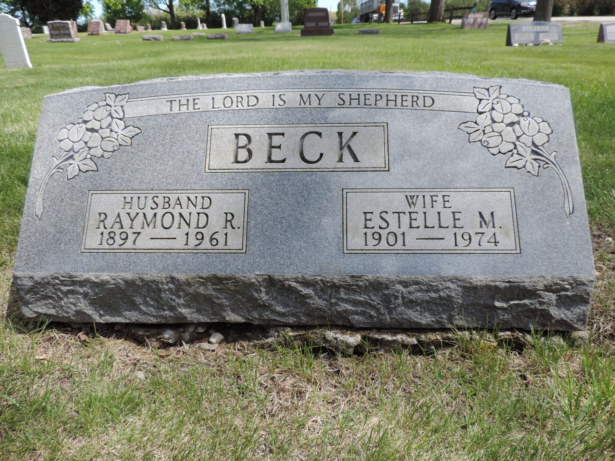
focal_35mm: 24
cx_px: 308
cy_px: 230
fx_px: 426
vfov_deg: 56.8
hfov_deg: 71.6
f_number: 3
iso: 80
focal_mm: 4.3
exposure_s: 1/500
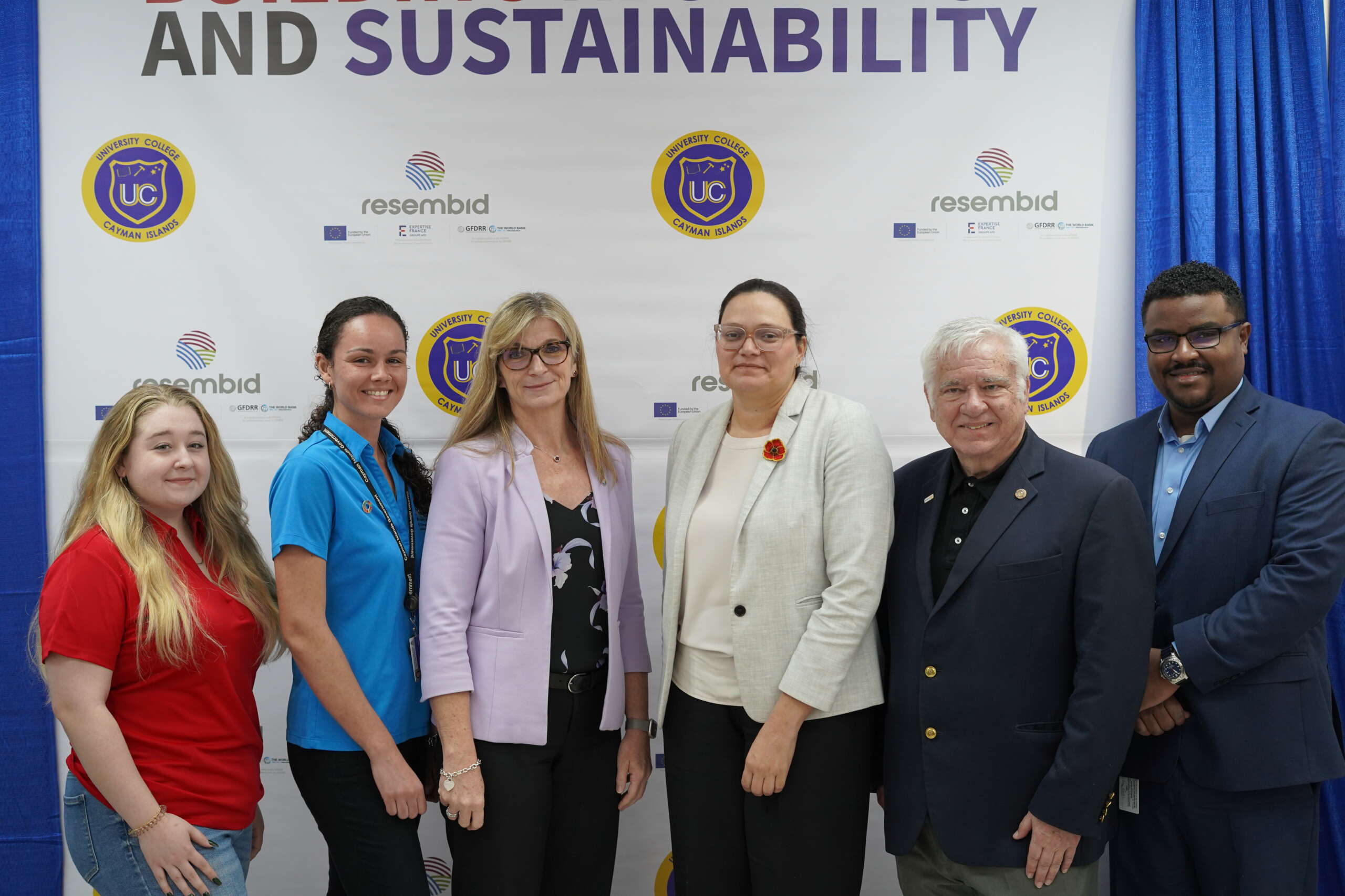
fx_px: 1868
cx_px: 672
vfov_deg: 27.0
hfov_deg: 39.6
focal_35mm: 50
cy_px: 448
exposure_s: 1/160
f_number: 4
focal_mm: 50
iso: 1600
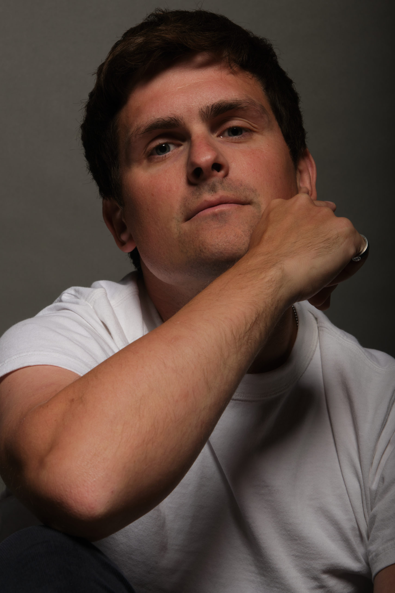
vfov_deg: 20.2
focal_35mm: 101
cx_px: 198
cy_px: 296
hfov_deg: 13.6
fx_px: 1662
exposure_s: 1/250
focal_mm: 67.5
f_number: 11
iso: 160
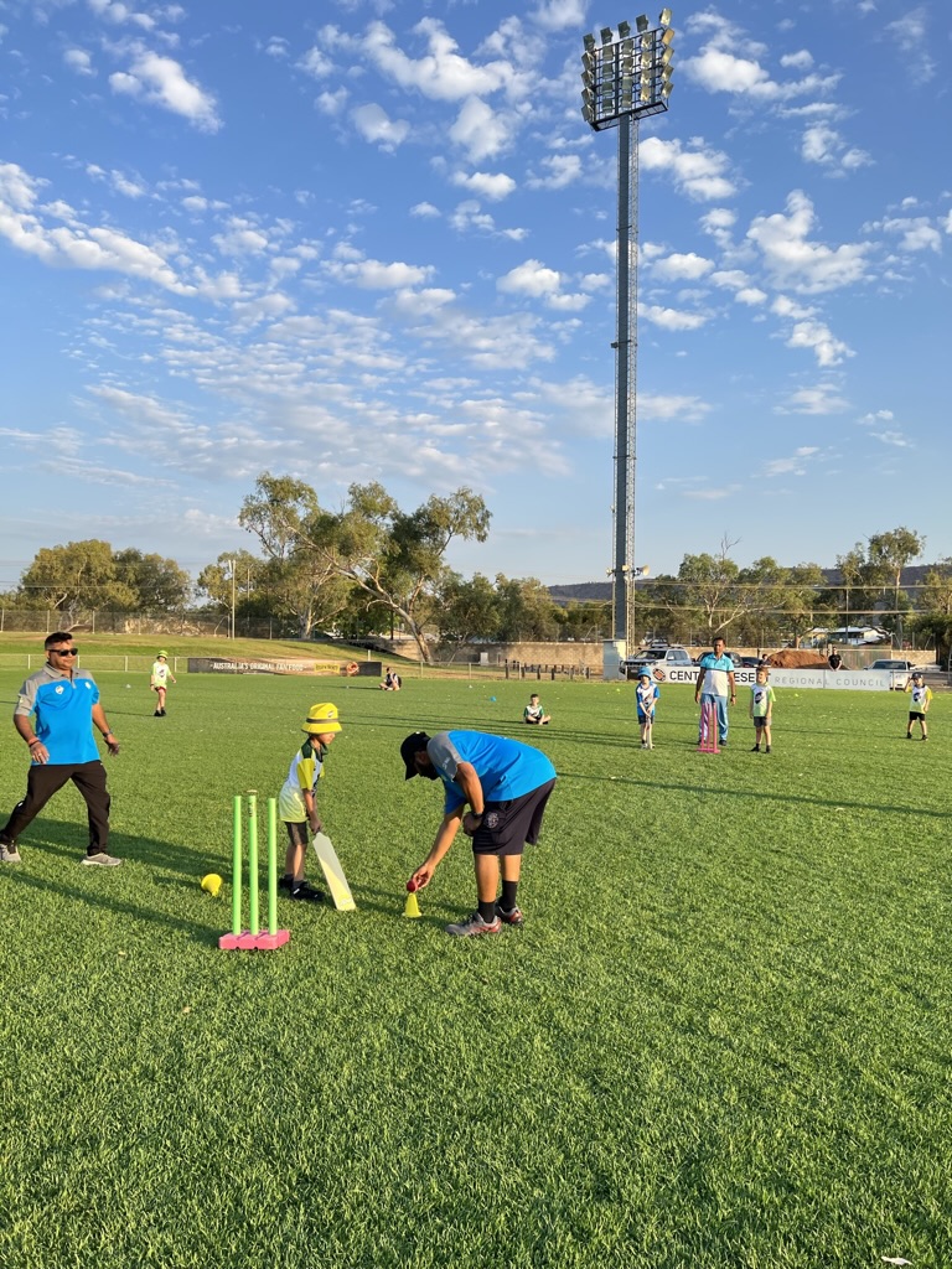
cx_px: 476
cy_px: 634
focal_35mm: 26
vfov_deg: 67.3
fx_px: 953
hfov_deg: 53.1
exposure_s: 1/1295
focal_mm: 5.7
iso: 50
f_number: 1.5
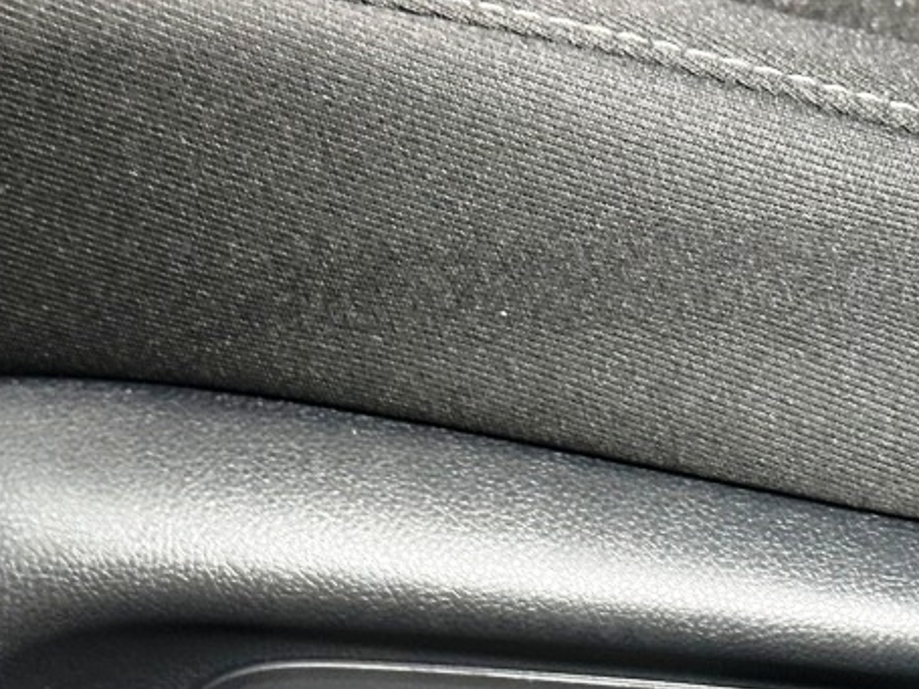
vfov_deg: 13.5
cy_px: 725
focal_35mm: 108
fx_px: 2866
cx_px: 782
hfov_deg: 18.0
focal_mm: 6.86
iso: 640
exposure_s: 1/30
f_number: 1.78
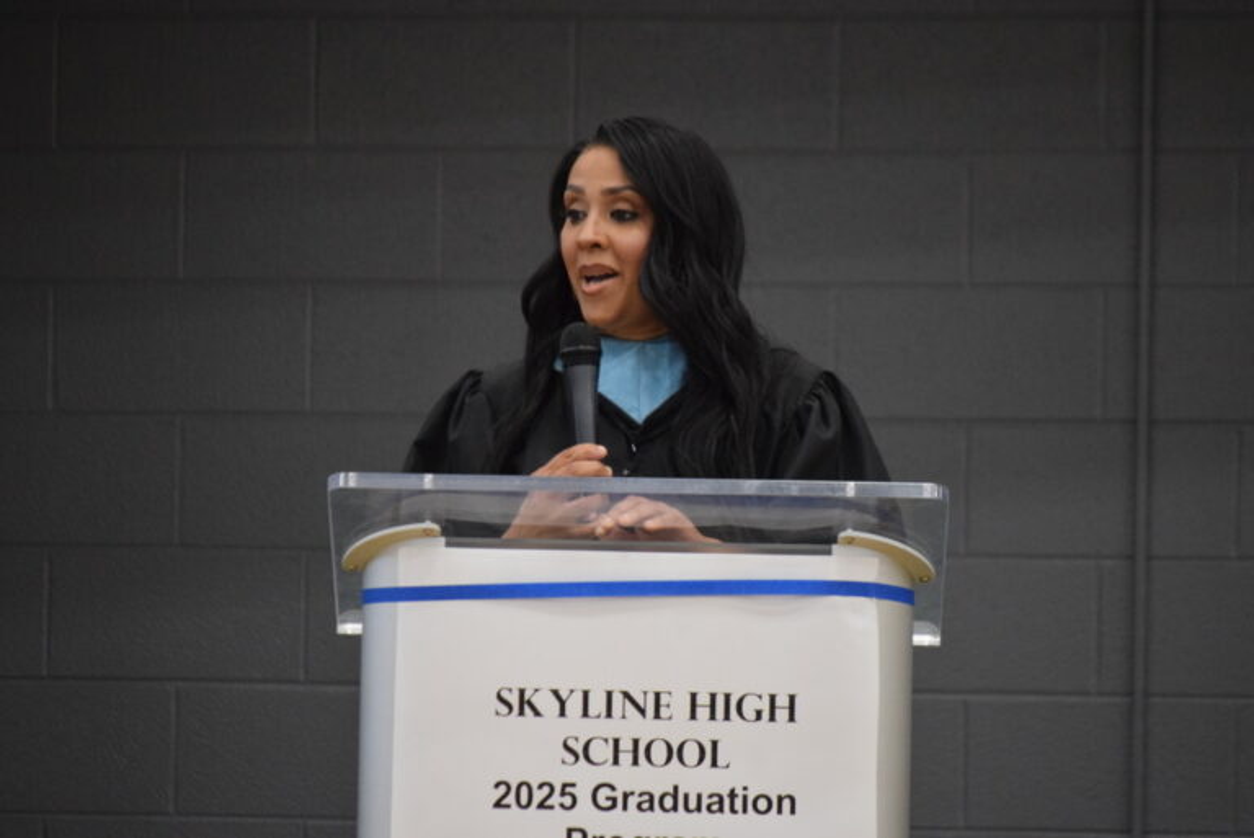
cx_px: 627
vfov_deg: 5.6
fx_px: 8626
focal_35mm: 248
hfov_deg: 8.3
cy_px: 419
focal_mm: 165
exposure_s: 1/125
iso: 2200
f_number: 5.3
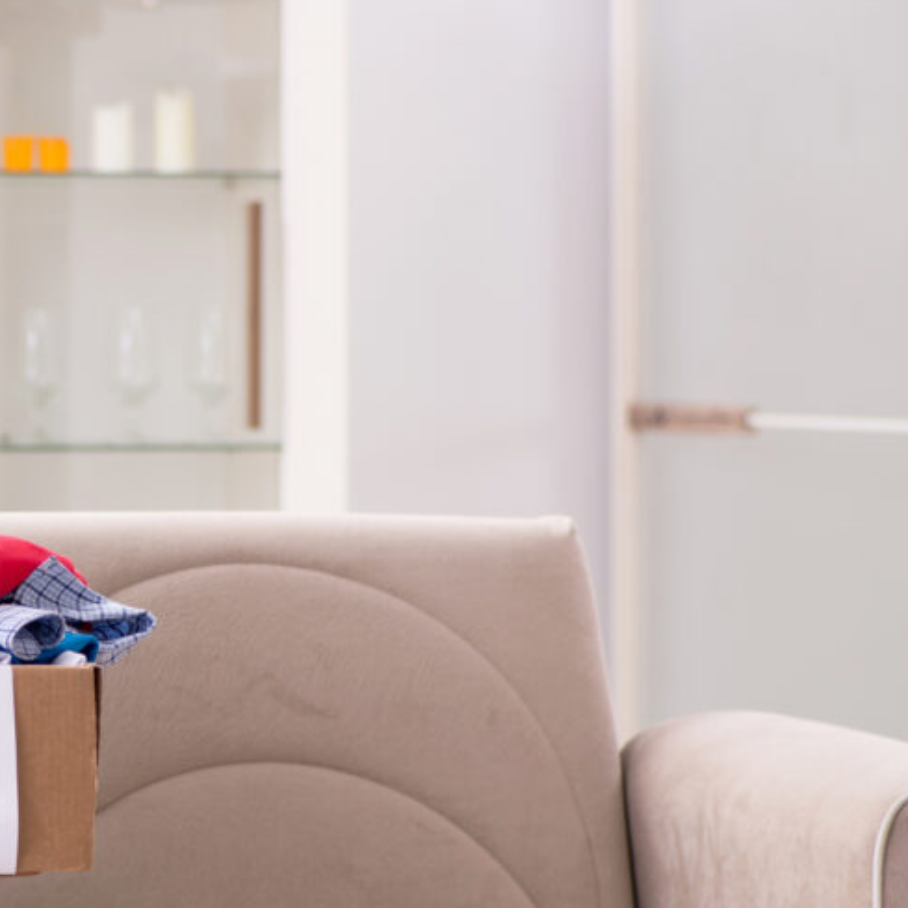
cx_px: -175
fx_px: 6499
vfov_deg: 8.0
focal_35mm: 219
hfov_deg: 7.9
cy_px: 508
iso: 100
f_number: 5
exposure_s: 1/100
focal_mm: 105
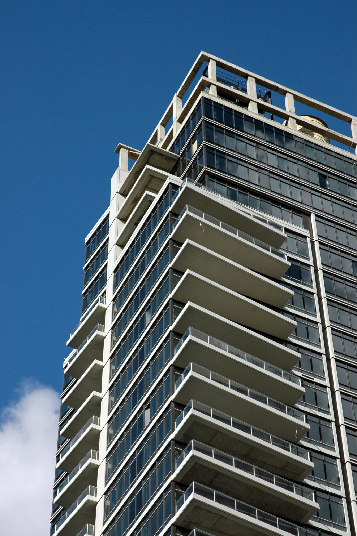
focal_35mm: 90
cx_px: 178
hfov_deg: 15.2
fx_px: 1341
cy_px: 268
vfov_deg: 22.6
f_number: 8
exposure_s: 1/250
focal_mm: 60
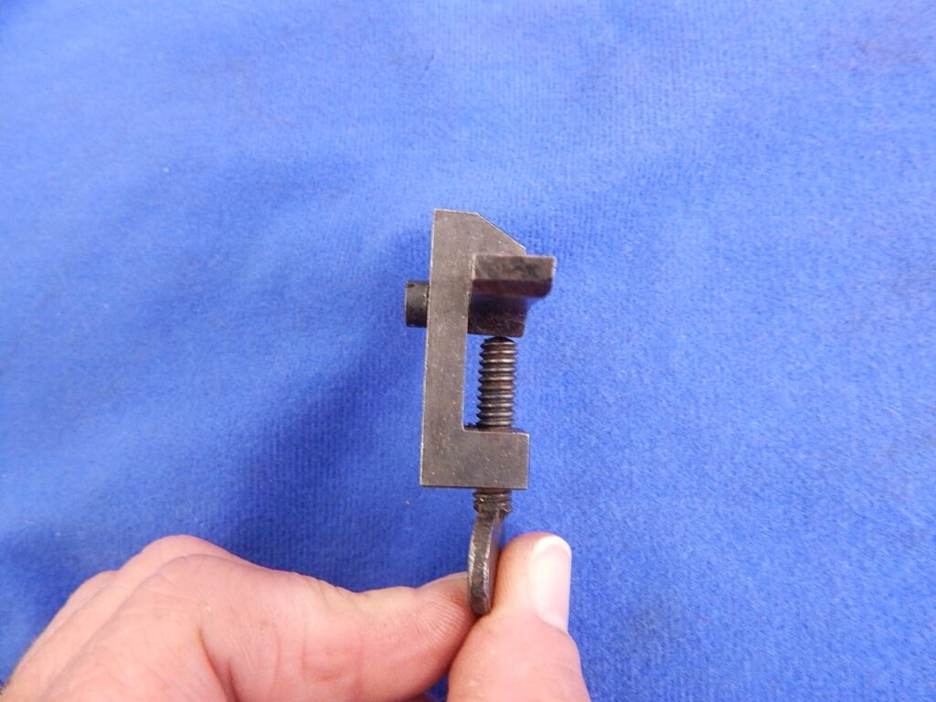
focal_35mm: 22
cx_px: 468
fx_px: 595
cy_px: 351
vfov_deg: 61.1
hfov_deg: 76.4
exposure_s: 1/8
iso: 500
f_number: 3
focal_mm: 4
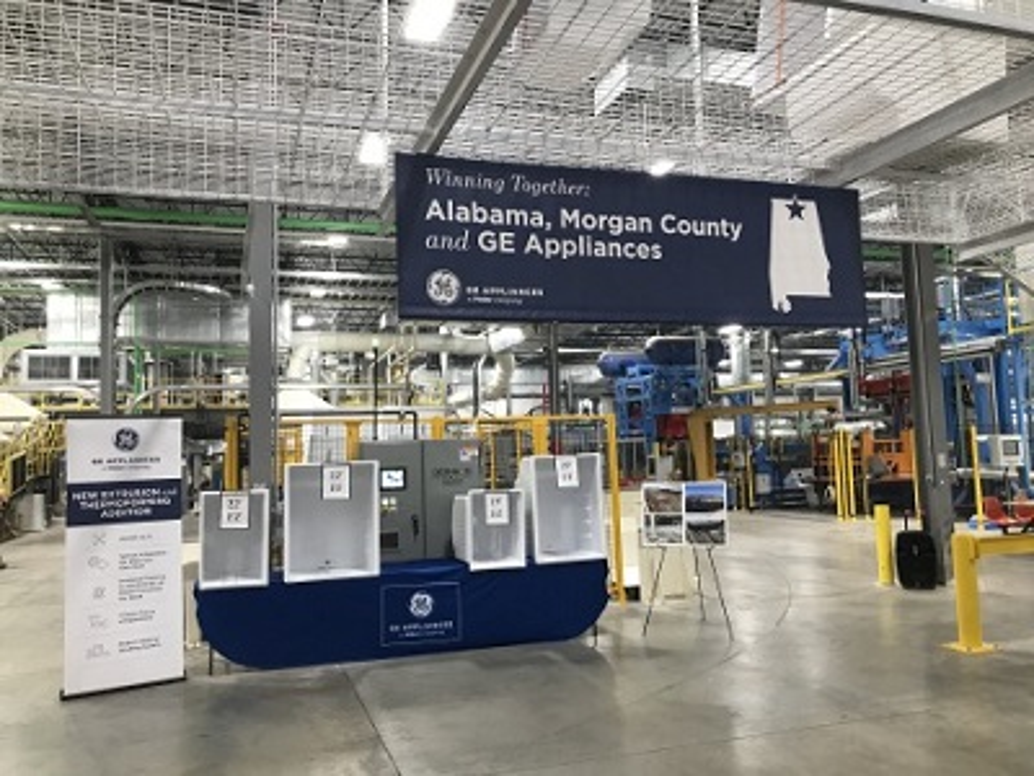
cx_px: 517
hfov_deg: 63.4
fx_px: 836
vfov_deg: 49.7
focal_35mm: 28
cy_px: 388
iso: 40
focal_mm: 3.99
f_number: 1.8
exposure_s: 1/30
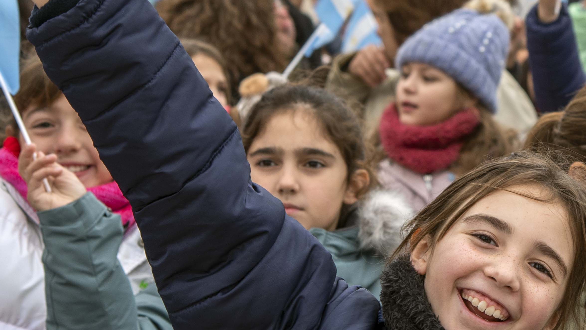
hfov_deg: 12.3
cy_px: 46
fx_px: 2719
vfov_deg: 6.9
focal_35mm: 175
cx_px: 459
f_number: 5.6
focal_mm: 65
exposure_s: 1/200
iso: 400
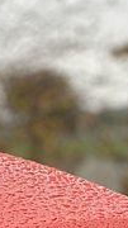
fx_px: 1523
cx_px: -218
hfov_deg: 4.7
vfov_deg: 8.4
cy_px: 324
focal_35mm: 252
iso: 20
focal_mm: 6
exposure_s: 1/154
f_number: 2
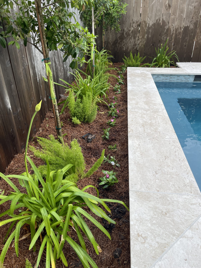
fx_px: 194
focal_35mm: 25
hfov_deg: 54.9
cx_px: 100
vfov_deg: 69.4
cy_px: 134
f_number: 1.6
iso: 32
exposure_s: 1/584
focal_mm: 5.1
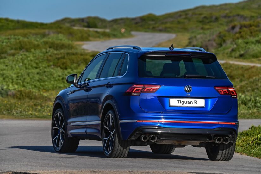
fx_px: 2175
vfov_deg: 4.6
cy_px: 87
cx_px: 130
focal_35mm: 300
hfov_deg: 6.9
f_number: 8
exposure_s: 1/640
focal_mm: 300
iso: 560
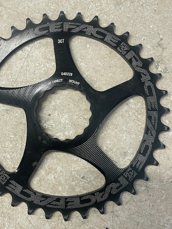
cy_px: 105
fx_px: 218
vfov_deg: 55.3
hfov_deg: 42.7
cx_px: 66
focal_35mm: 33
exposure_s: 1/60
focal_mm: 4.2
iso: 100
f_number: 1.6
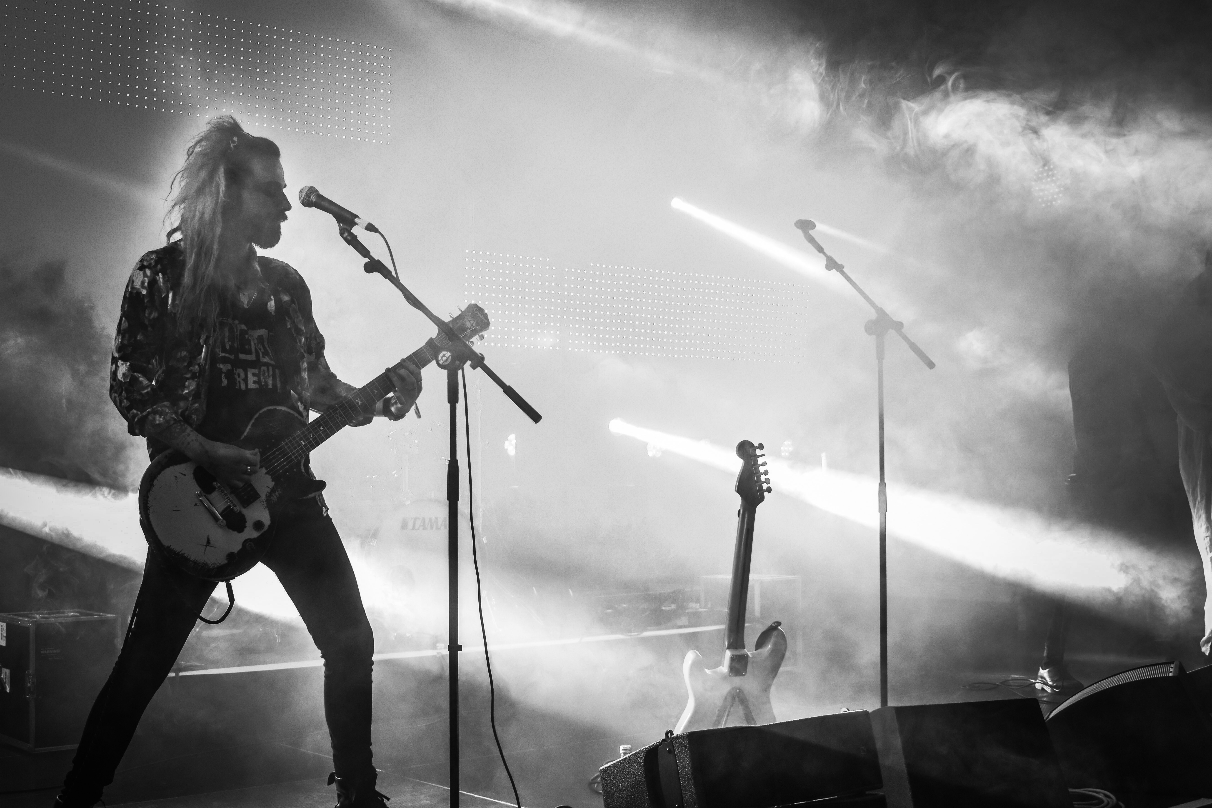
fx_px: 1534
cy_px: 423
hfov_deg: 43.1
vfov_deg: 29.5
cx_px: 570
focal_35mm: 46
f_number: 4
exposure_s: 1/250
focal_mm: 27
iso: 720
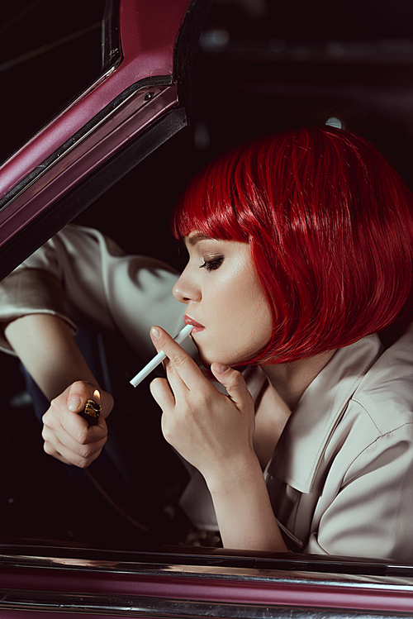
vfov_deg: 16.4
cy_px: 310
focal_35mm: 125
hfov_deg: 11.0
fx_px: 2149
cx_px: 206
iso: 80
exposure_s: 1/200
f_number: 3.5
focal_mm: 125
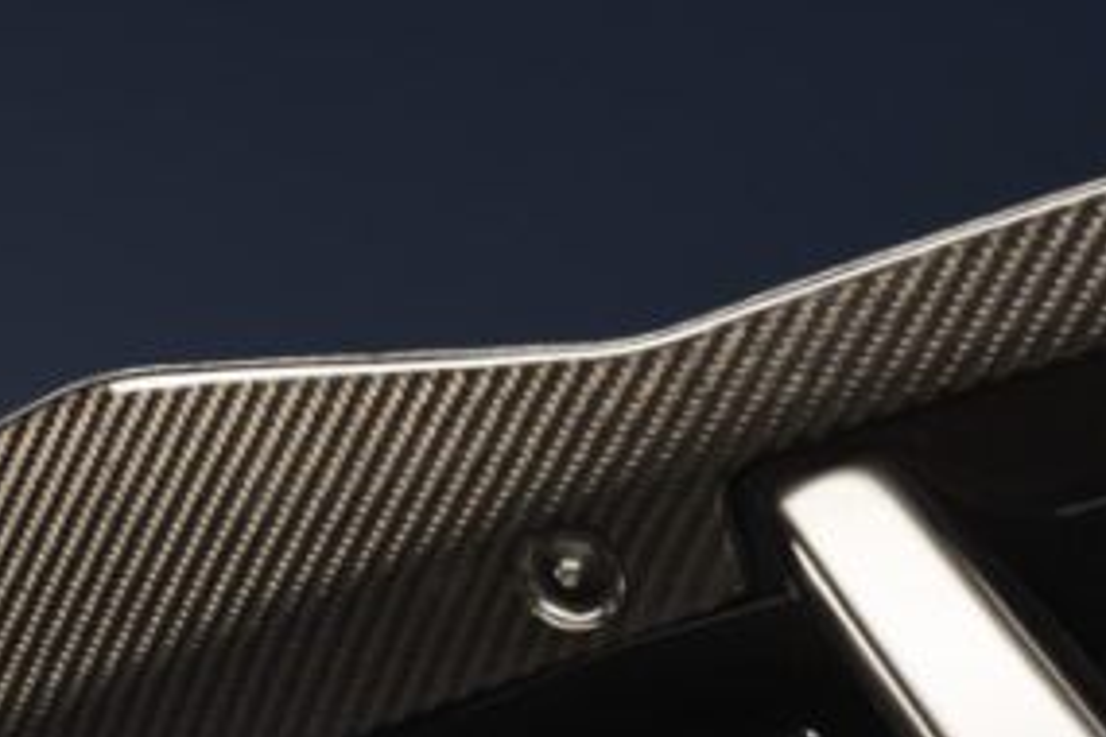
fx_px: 4883
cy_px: 1175
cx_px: 310
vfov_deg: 8.4
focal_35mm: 159
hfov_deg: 12.9
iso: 400
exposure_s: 2
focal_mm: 37.7
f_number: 6.3
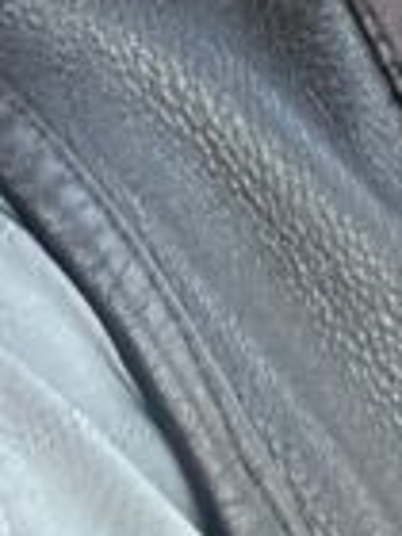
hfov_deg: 6.8
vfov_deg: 7.7
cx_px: 214
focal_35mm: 219
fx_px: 3391
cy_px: -1133
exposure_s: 1/122
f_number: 2.2
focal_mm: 2.71
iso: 40
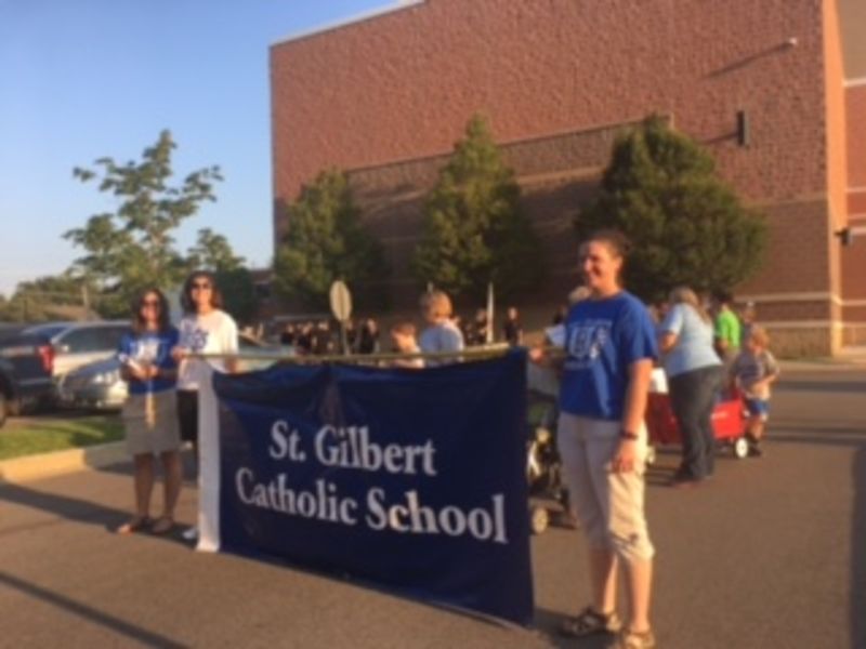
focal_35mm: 29
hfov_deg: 61.7
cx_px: 433
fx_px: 726
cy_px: 324
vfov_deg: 48.2
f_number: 2.2
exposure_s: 1/452
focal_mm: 4.15
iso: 25
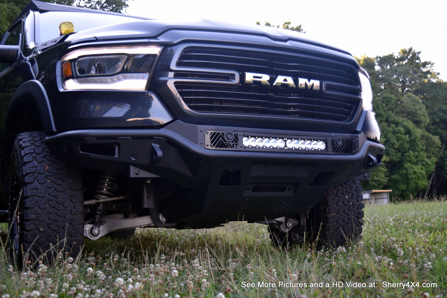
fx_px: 633
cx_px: 224
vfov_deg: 26.5
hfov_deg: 38.9
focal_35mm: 51
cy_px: 149
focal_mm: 34
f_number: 4.5
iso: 400
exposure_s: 1/80
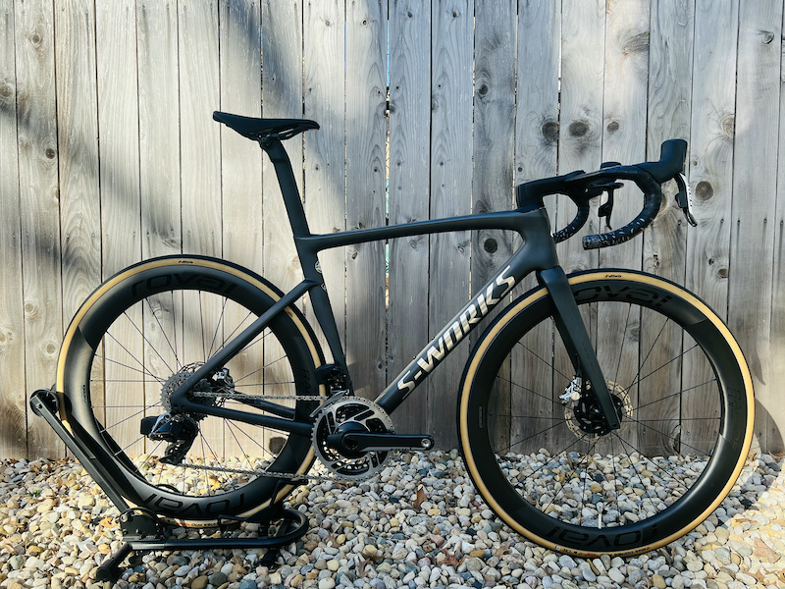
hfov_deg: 67.3
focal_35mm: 26
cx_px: 392
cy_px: 294
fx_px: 590
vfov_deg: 53.1
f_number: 1.5
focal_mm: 5.7
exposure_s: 1/1009
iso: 50
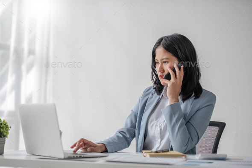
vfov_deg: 18.2
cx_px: 126
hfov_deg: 27.0
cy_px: 84
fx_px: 525
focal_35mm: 75
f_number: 1.4
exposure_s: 1/850
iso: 125
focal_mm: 50
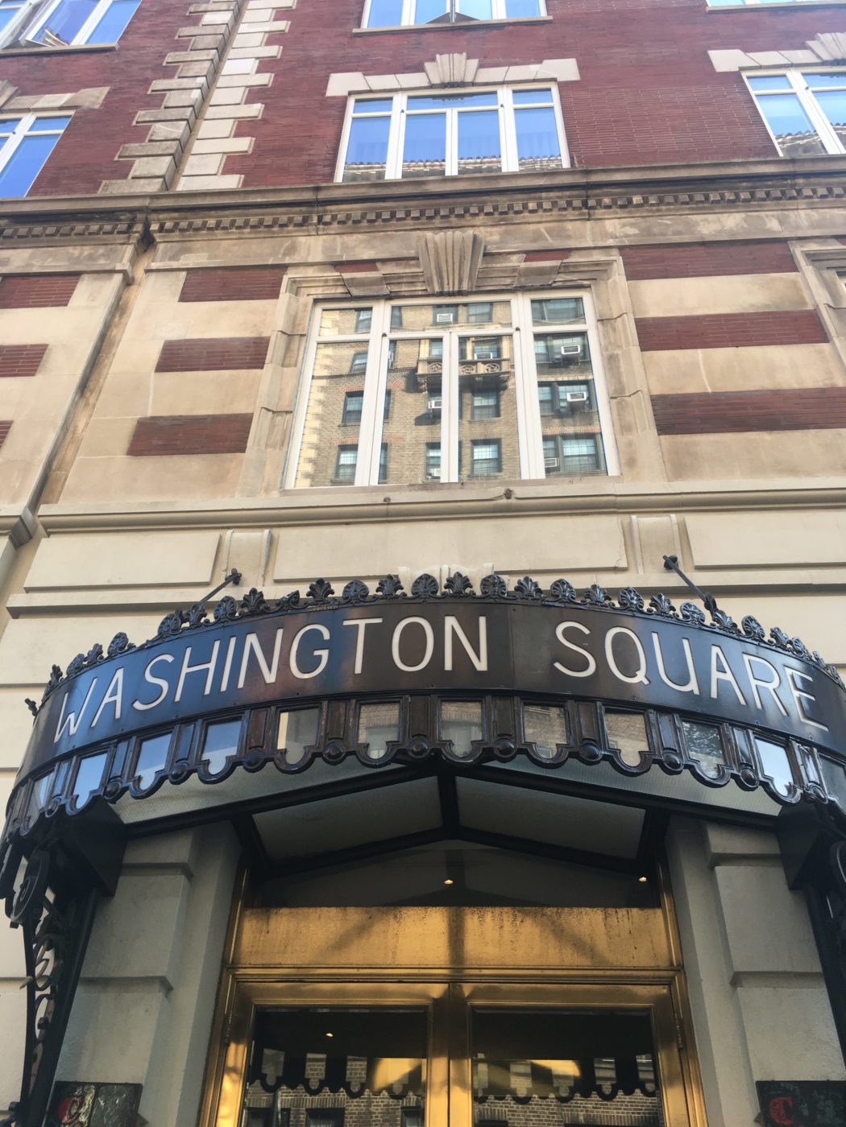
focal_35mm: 29
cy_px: 564
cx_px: 423
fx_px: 945
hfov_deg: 48.2
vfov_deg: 61.7
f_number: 2.2
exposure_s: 1/120
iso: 25
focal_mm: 4.15
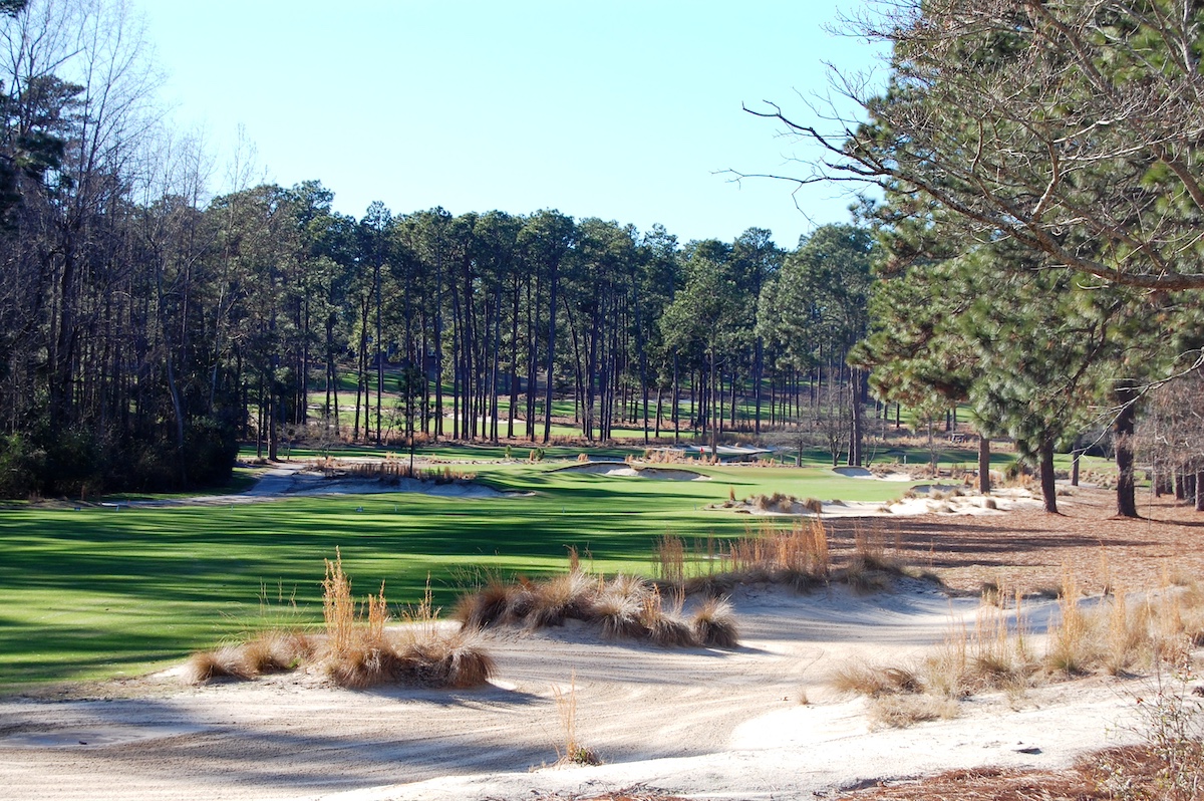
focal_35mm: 82
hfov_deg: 24.6
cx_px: 602
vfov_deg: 16.5
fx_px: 2757
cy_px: 400
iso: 200
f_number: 7.1
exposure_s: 1/200
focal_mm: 55
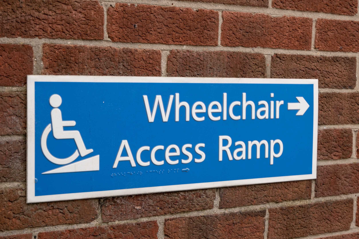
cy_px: 120
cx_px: 180
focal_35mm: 68
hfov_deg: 29.7
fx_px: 678
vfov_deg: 20.0
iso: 250
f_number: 8
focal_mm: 45
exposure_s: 1/40
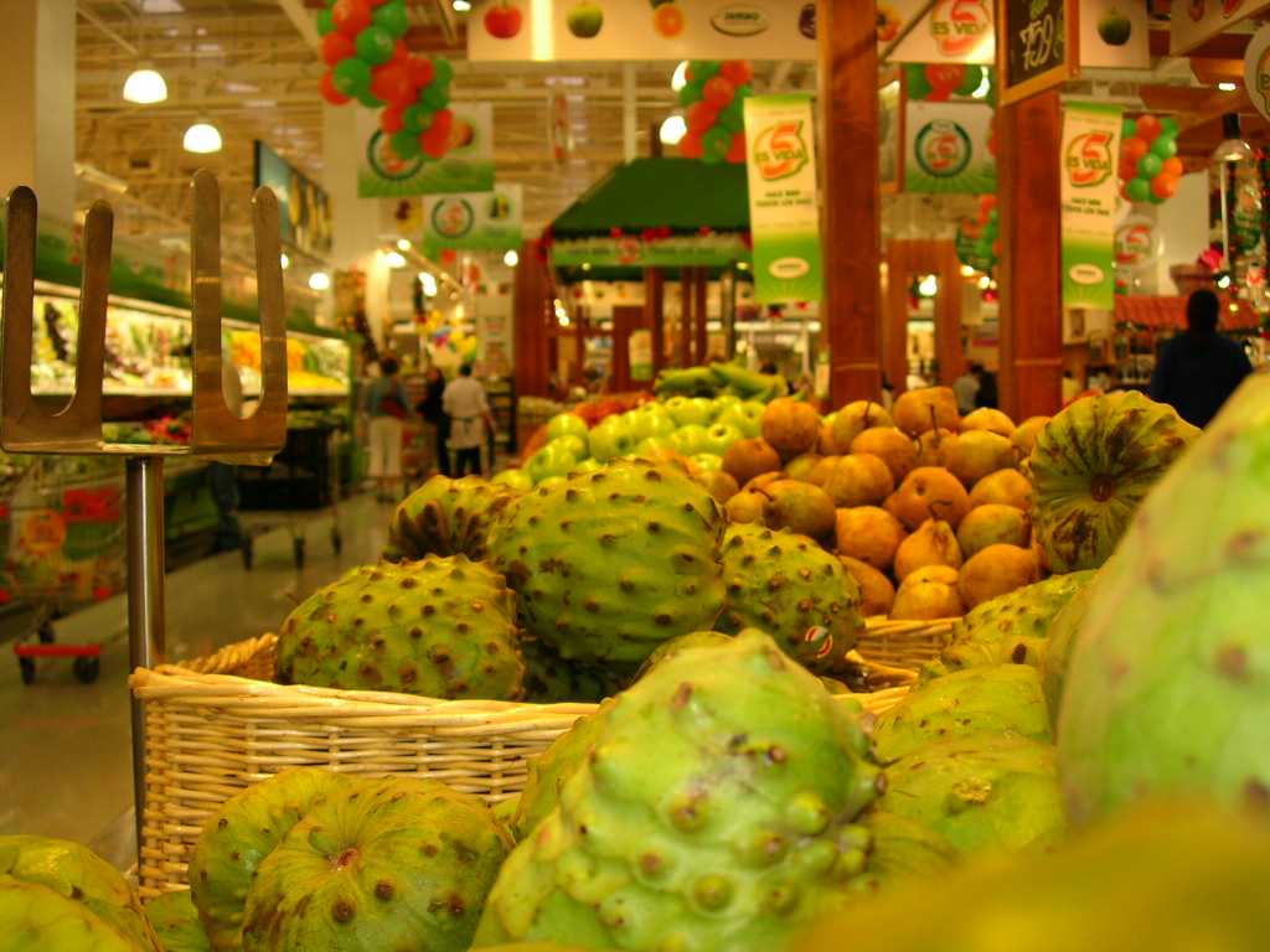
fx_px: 1394
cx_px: 635
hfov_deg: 49.0
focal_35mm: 38
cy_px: 476
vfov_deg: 37.7
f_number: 2.8
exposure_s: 1/30
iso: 64
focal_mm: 7.8
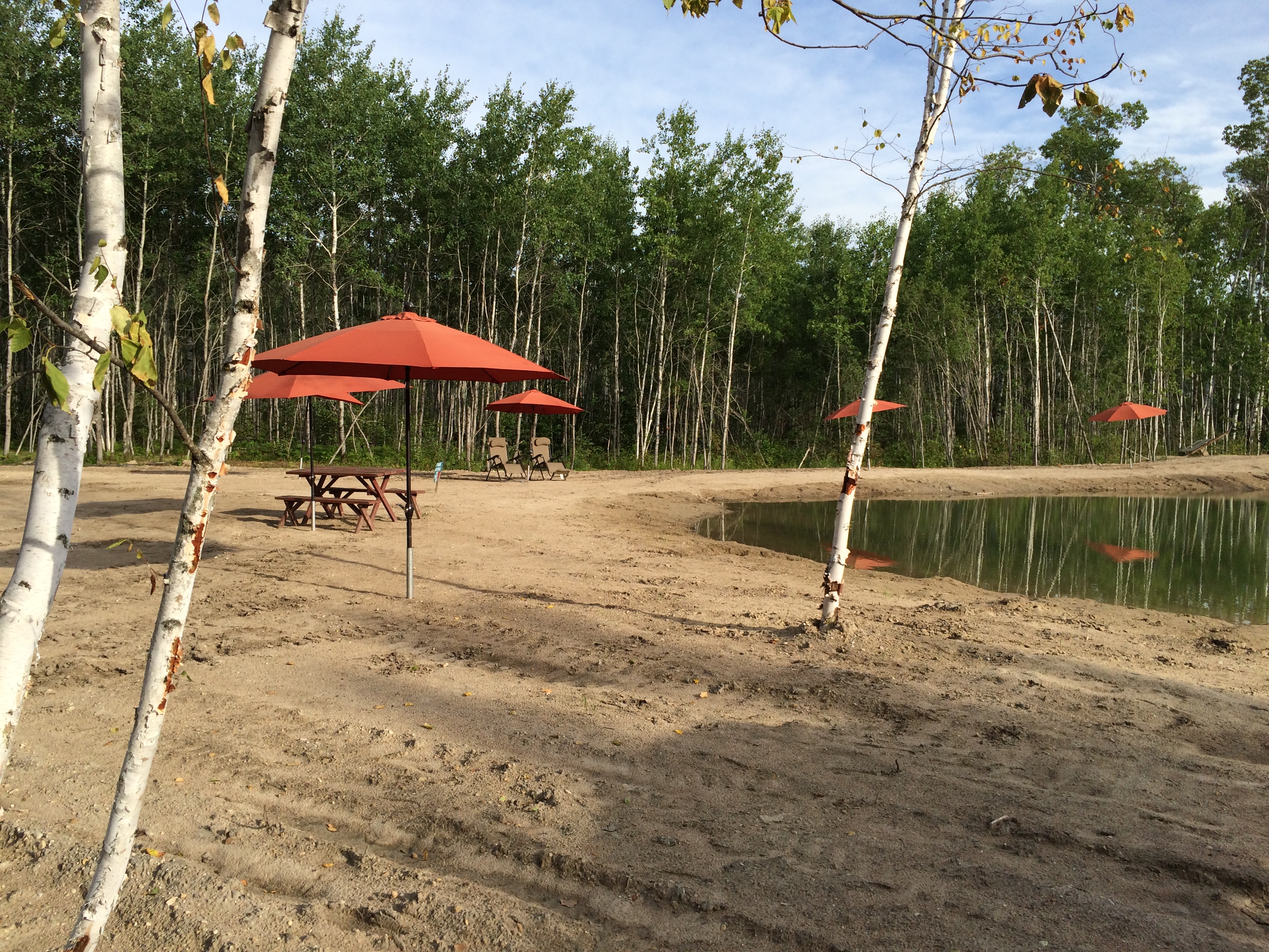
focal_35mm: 29
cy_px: 476
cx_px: 634
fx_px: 1063
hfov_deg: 61.7
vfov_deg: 48.2
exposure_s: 1/1325
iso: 32
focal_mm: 4.15
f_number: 2.2
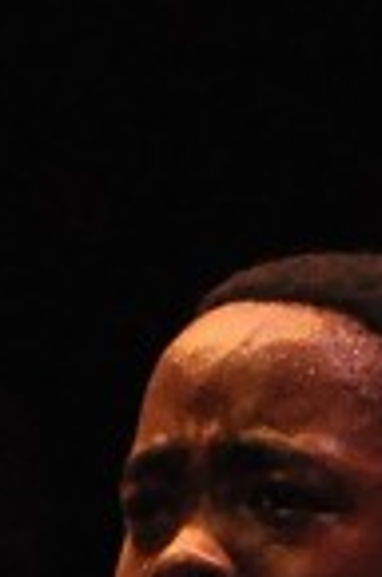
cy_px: 1444
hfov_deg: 1.3
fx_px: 16584
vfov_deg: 2.0
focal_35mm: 1037
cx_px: 183
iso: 3200
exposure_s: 1/800
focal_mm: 98
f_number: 7.1
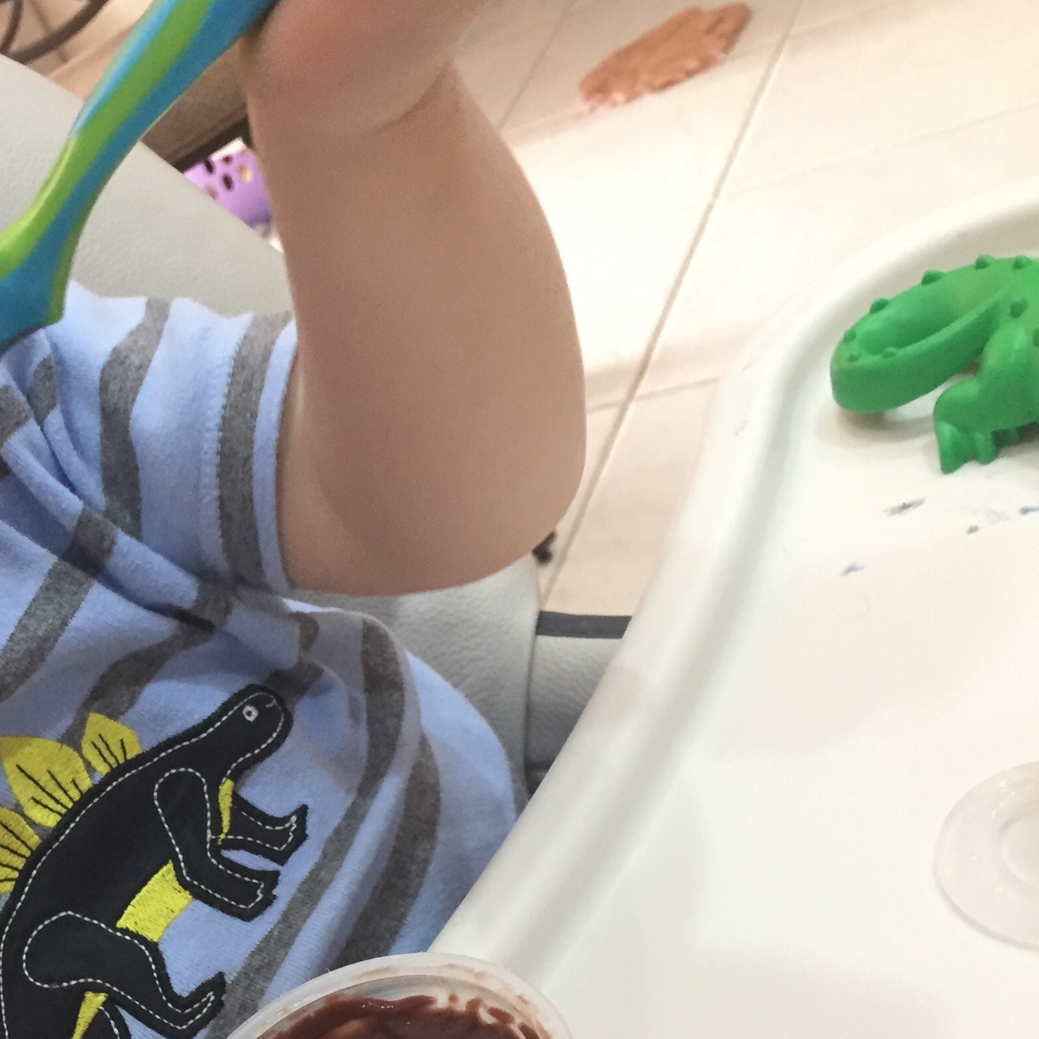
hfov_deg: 29.8
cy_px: 764
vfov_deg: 31.7
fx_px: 1800
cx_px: -21
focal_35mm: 53
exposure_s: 1/30
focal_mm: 4.15
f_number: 2.2
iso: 160
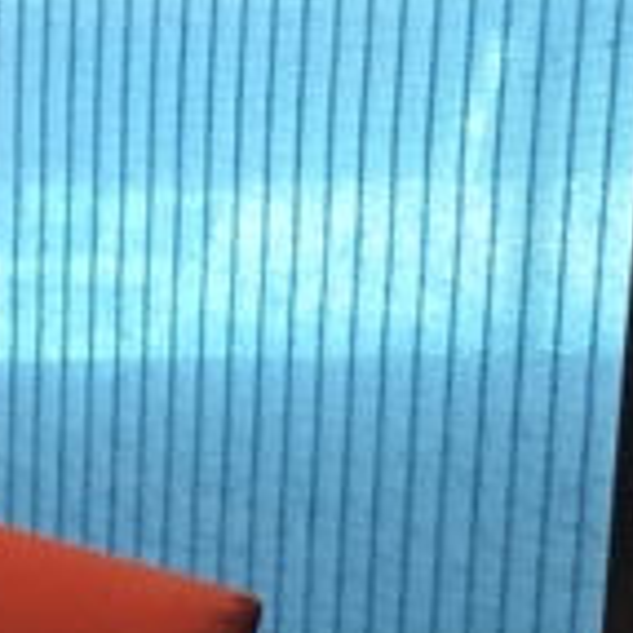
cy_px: 1124
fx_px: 3786
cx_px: -491
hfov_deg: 9.1
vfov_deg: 9.1
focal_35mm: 183
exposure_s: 1/33
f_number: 2.2
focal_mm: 4.15
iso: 200
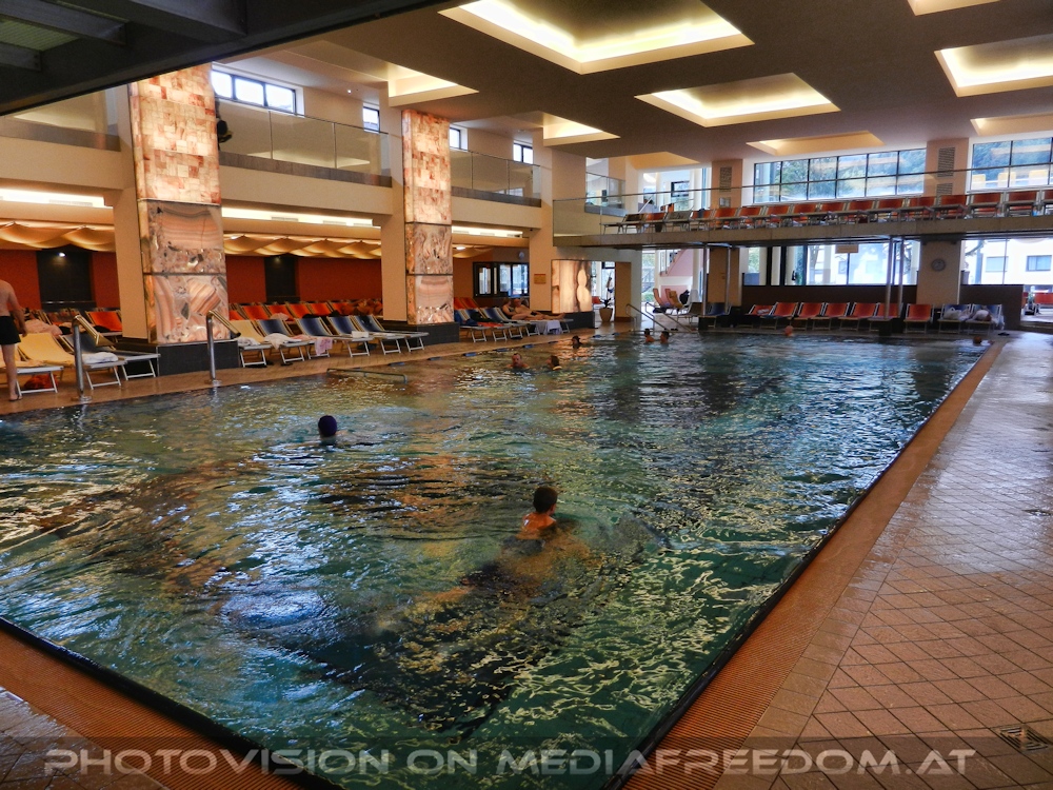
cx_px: 526
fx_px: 760
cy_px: 395
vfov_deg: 54.9
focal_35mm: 25
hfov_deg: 69.4
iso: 160
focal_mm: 4.5
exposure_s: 1/40
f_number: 3.5
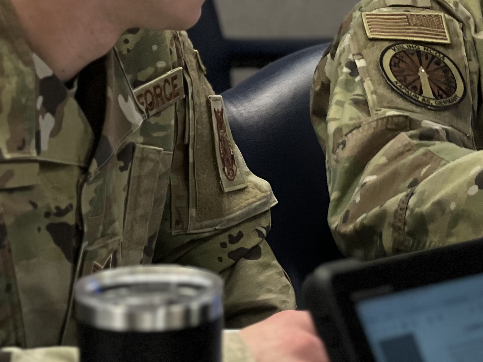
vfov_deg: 6.9
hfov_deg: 9.1
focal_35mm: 216
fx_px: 3014
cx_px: 525
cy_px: 120
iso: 200
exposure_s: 1/40
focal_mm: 9
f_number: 2.8
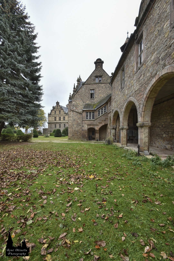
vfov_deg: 100.4
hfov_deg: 77.3
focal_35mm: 15
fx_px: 109
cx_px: 87
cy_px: 130
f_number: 18
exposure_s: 1/20
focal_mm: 10
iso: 200
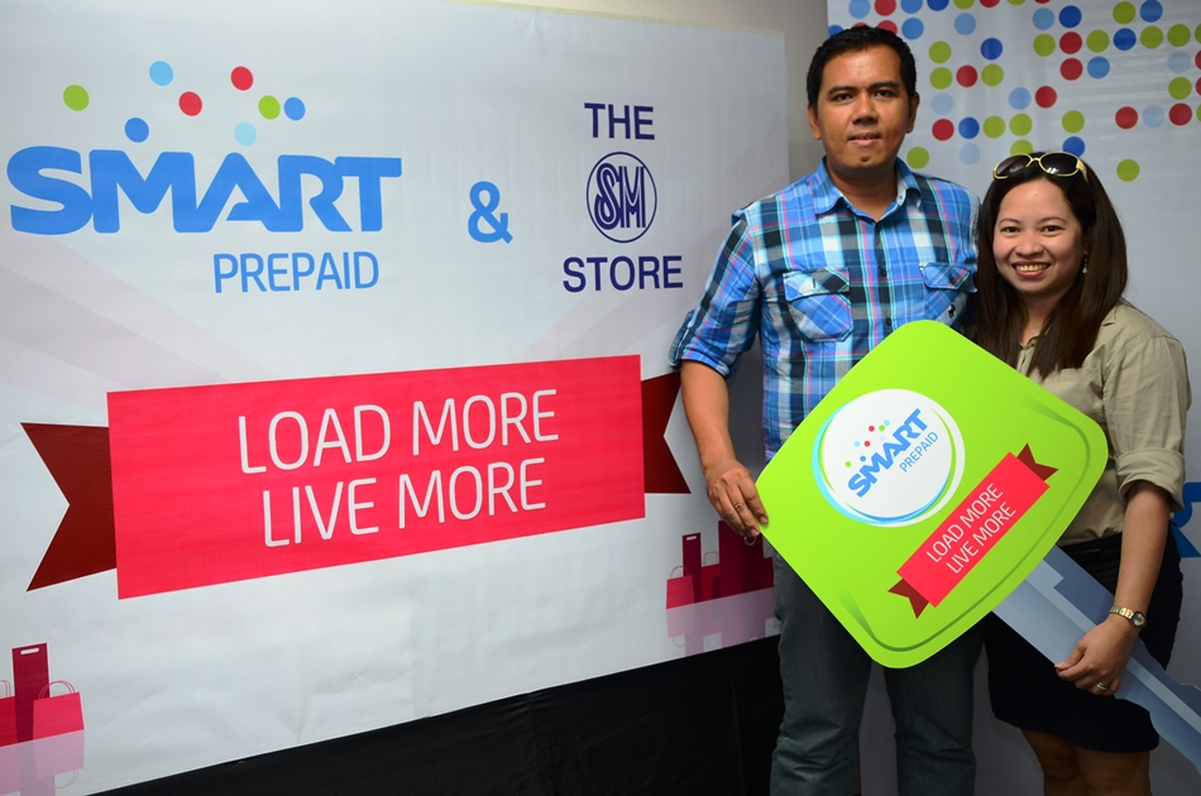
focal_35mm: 42
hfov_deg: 46.5
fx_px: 1399
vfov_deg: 31.8
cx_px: 600
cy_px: 398
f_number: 2.8
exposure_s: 1/25
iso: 200
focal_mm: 28
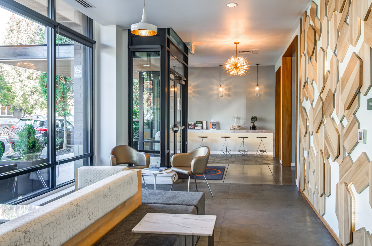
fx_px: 309
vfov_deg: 43.4
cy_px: 123
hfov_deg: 62.0
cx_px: 186
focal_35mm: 30
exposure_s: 1/10
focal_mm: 20
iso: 200
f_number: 8
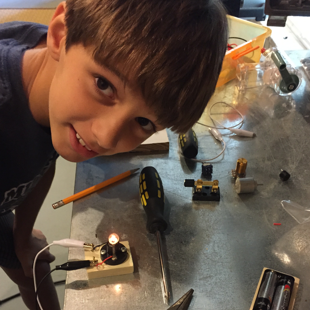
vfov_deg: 40.8
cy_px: 227
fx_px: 405
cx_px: 155
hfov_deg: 41.9
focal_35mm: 40
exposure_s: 1/15
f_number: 2.2
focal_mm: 4.15
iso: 250
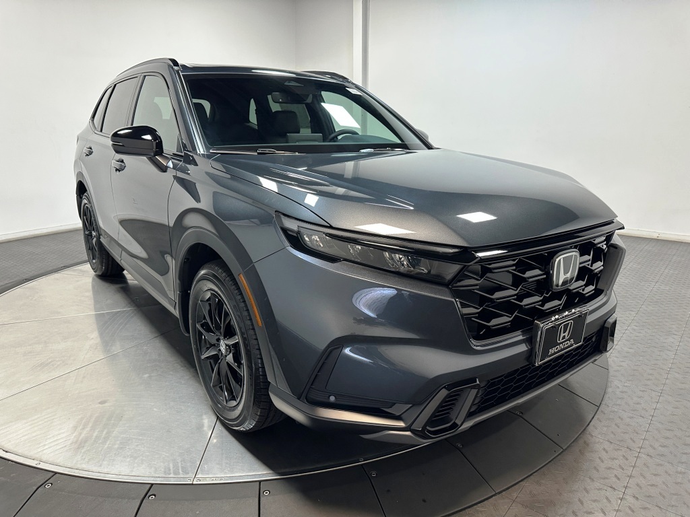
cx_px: 345
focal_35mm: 24
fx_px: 478
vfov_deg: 56.8
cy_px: 258
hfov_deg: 71.6
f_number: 1.78
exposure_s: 1/60
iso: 320
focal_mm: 6.86
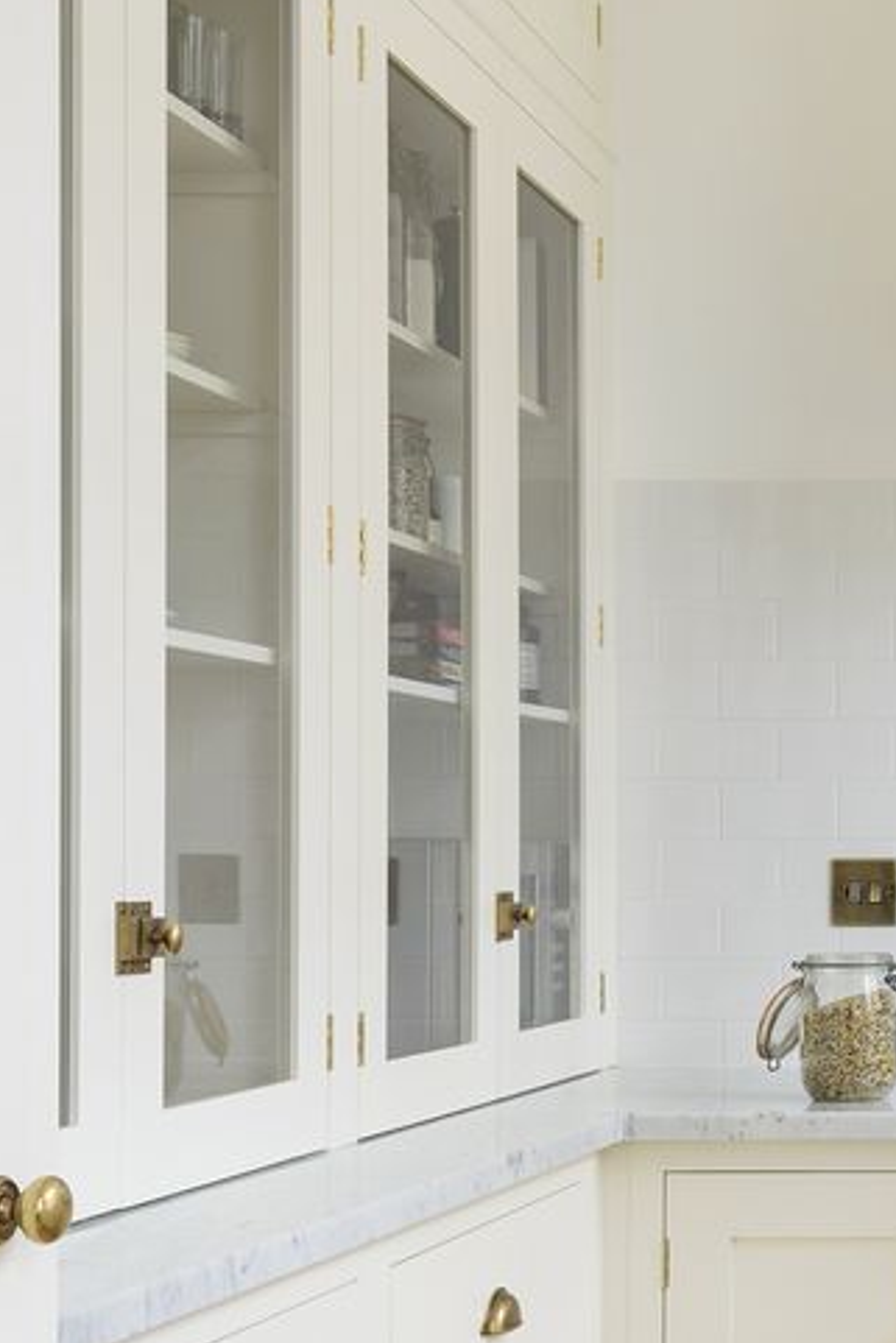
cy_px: 860
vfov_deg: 29.9
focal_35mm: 67
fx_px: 2499
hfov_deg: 18.2
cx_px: 1317
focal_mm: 21
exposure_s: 1/3
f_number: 9
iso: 200
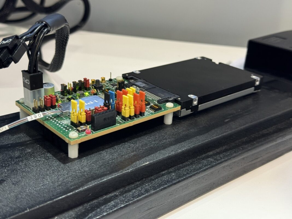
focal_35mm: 48
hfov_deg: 39.7
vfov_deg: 30.3
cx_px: 146
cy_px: 110
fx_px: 405
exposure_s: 1/60
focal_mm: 6.76
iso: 200
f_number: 1.78
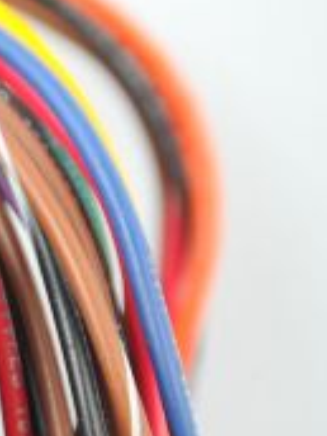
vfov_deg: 4.9
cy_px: 399
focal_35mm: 403
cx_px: -347
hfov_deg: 3.7
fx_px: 5076
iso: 800
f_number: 7.1
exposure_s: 1/125
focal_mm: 120
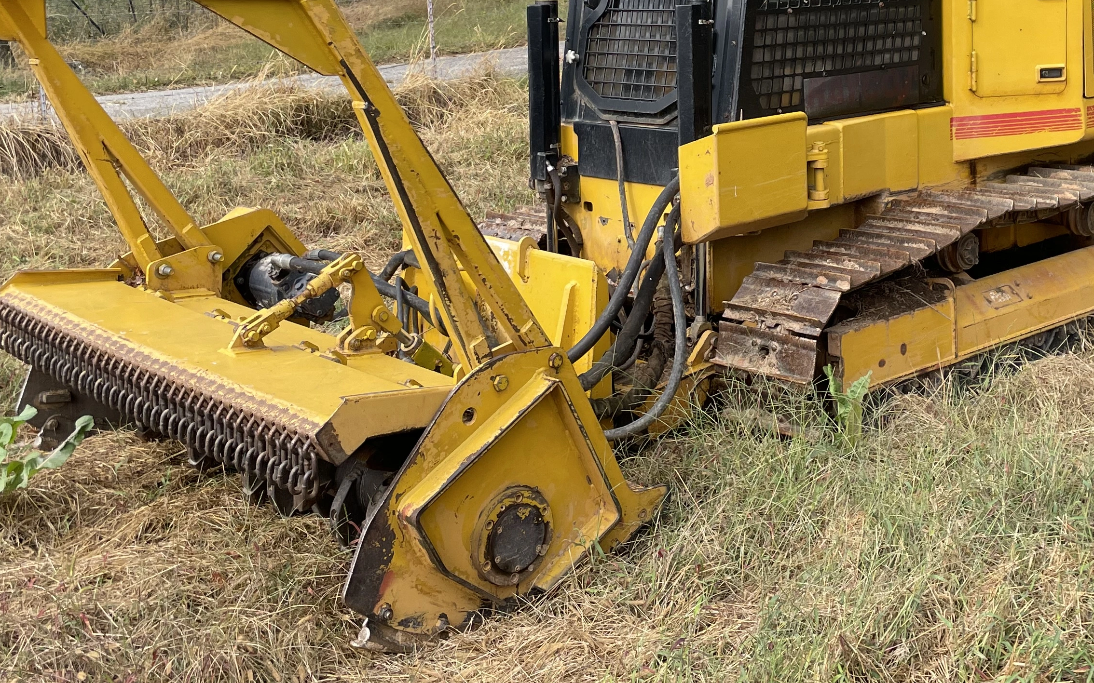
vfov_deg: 25.8
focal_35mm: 49
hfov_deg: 40.8
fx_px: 1461
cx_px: 677
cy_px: 117
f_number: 1.6
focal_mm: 4.2
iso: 50
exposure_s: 1/1453
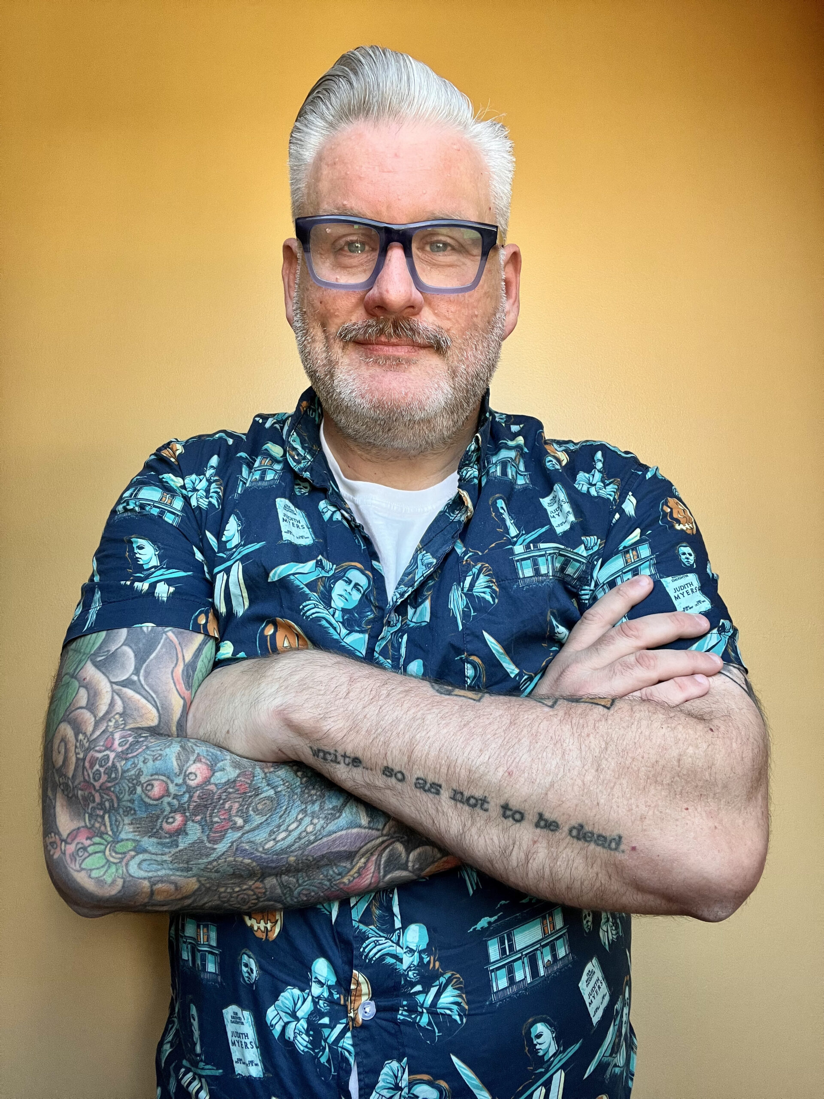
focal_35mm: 23
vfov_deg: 73.9
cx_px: 412
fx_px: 730
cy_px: 550
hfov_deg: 58.9
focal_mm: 2.71
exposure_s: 1/72
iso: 100
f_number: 2.2
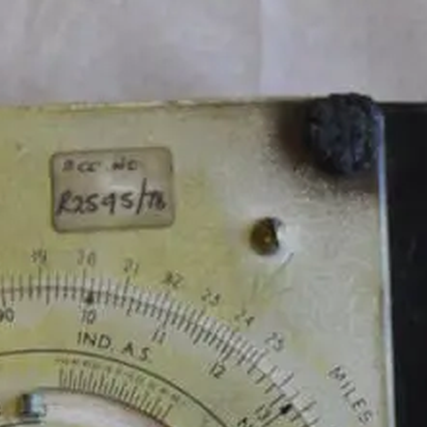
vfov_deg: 10.5
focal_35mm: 162
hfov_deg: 10.8
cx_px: 51
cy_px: 595
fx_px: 2254
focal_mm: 35
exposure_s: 1/80
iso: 400
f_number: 5
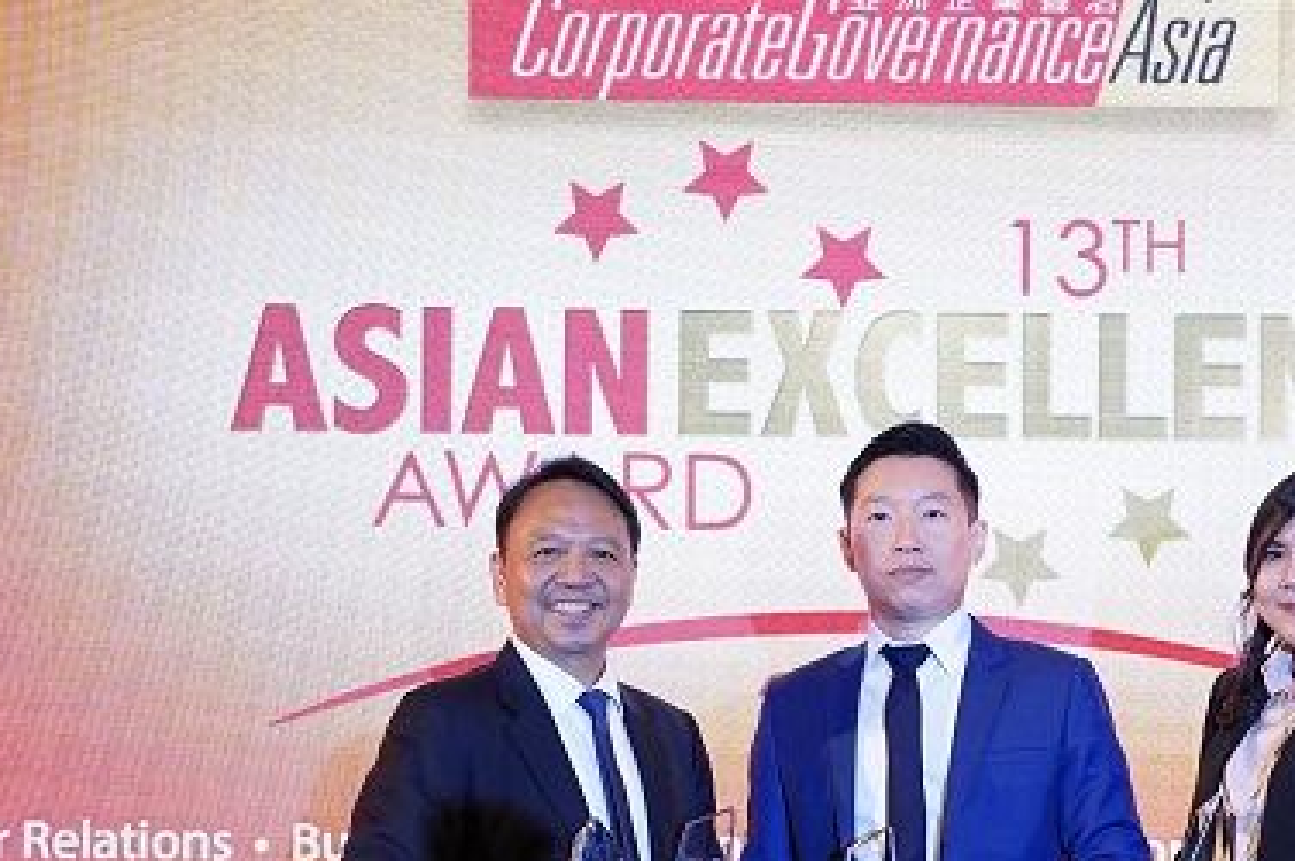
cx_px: 944
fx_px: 4133
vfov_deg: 11.8
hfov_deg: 17.7
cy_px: 806
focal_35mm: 115
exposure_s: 1/250
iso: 2500
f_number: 4.5
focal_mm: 48
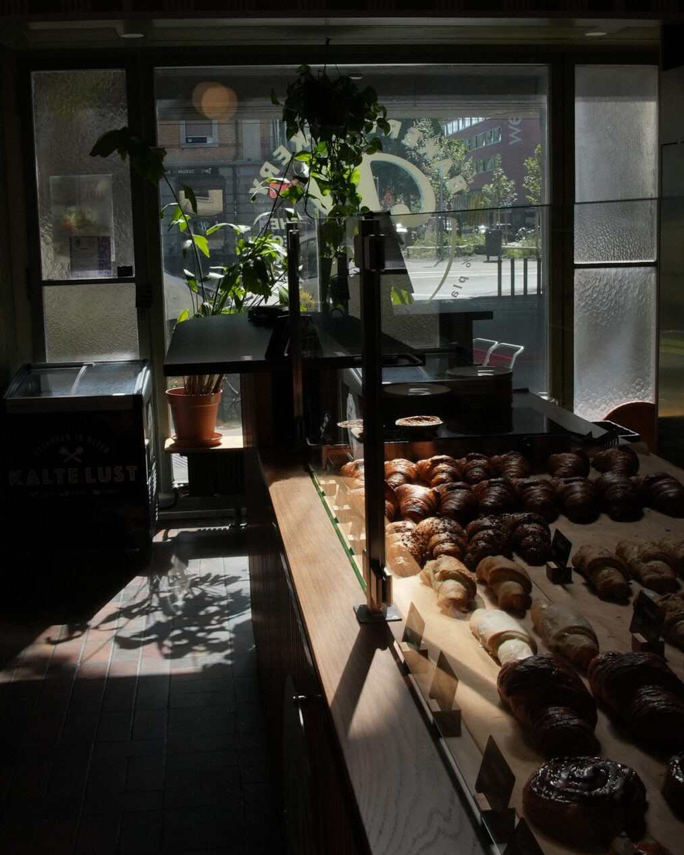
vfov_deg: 44.8
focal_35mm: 41
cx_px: 341
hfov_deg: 36.5
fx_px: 1037
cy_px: 398
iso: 1000
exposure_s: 1/400
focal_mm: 24
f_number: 16
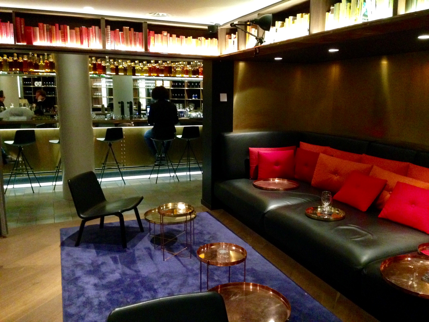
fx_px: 409
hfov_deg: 55.4
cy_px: 161
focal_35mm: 33
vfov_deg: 42.9
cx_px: 214
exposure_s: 1/15
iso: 800
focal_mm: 4.12
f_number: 2.4
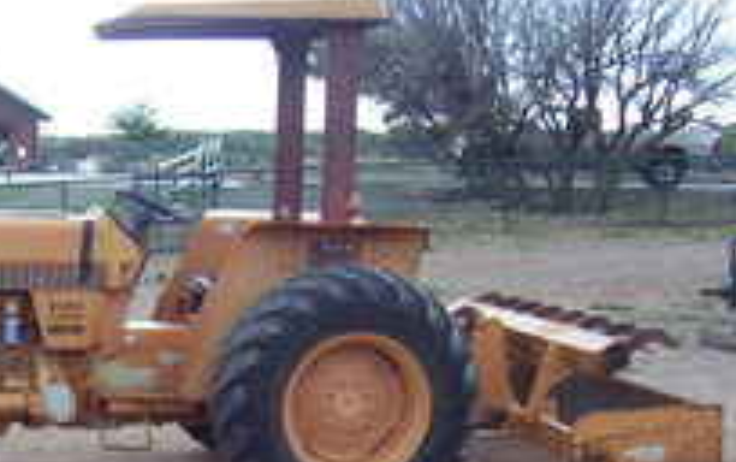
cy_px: 368
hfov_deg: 31.4
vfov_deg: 20.2
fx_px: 1285
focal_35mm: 64
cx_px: 184
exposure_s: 1/135
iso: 100
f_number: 2.76
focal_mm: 5.54
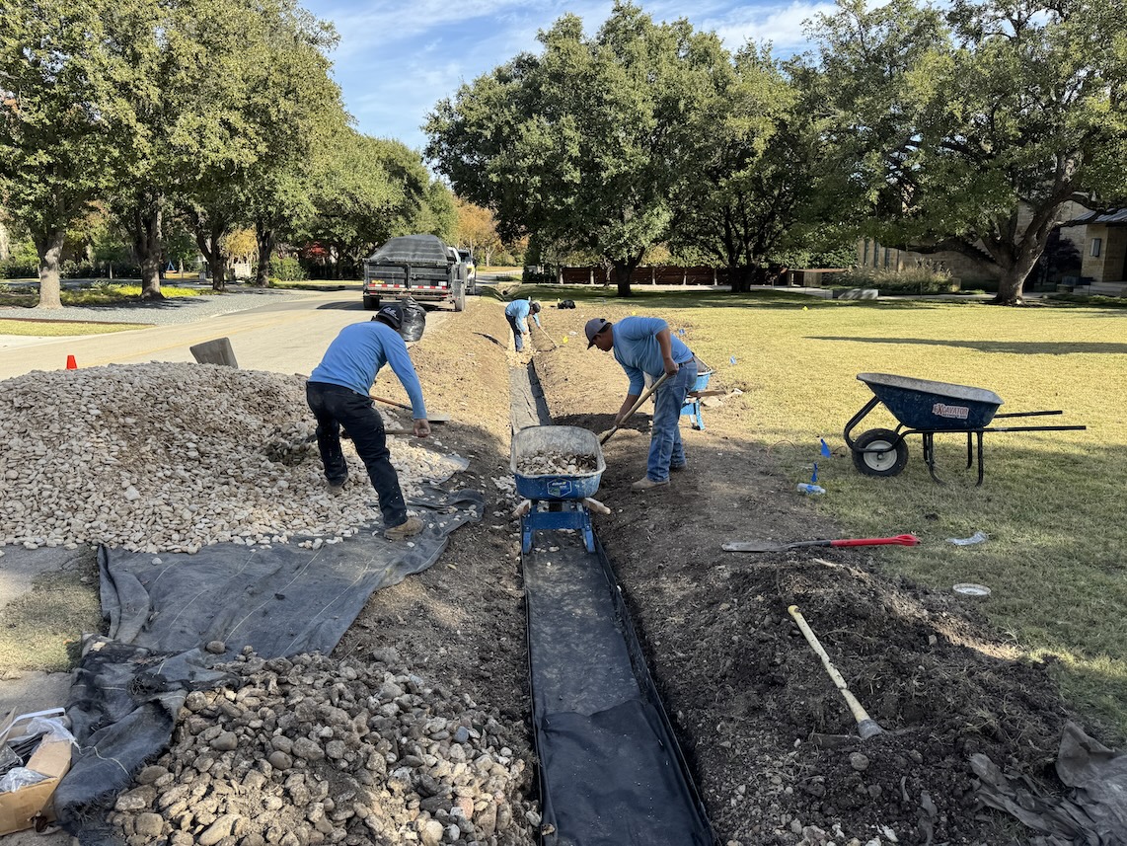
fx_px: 782
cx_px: 564
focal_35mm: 24
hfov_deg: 71.6
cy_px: 423
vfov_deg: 56.8
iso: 80
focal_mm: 6.76
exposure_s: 1/1425
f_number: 1.78
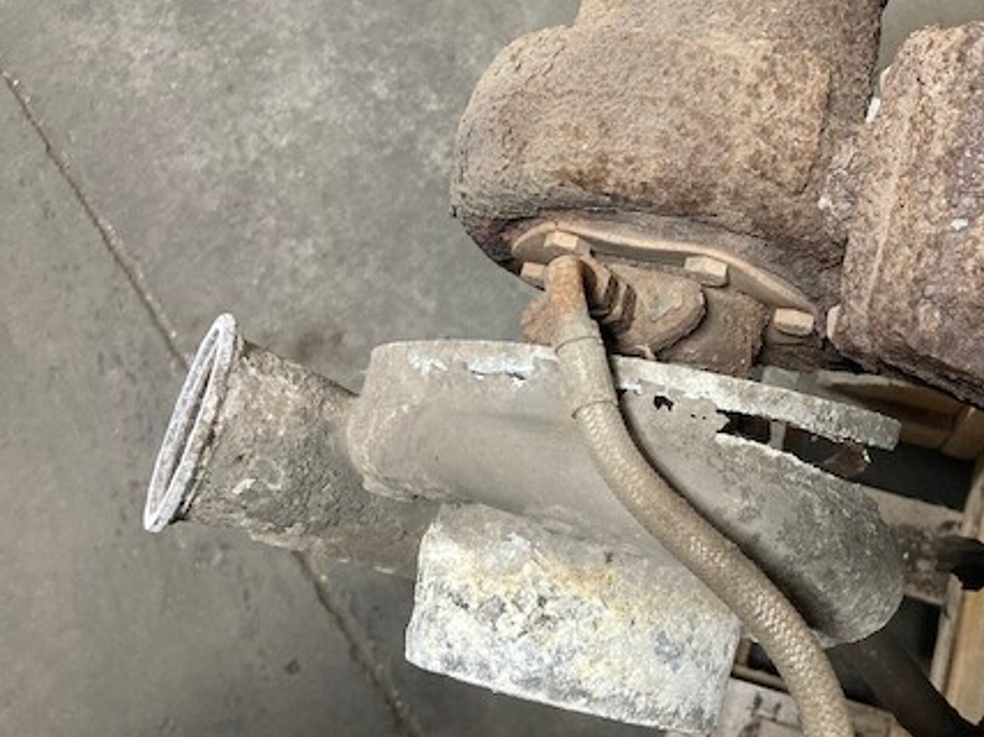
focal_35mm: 42
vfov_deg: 34.3
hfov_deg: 43.6
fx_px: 1194
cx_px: 717
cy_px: 336
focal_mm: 3.99
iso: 320
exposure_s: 1/40
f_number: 1.8
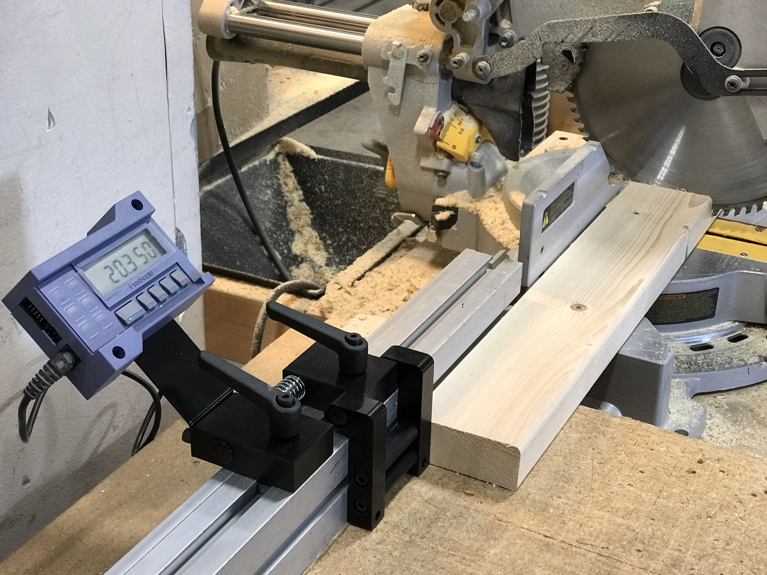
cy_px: 288
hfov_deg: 33.8
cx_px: 384
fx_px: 1263
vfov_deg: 25.7
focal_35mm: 57
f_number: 2.8
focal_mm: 6.6
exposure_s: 1/30
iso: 160
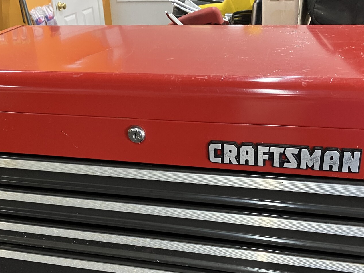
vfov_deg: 32.6
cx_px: 182
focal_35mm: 44
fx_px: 463
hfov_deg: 42.9
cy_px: 180
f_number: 1.8
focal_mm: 3.99
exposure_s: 1/40
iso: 320
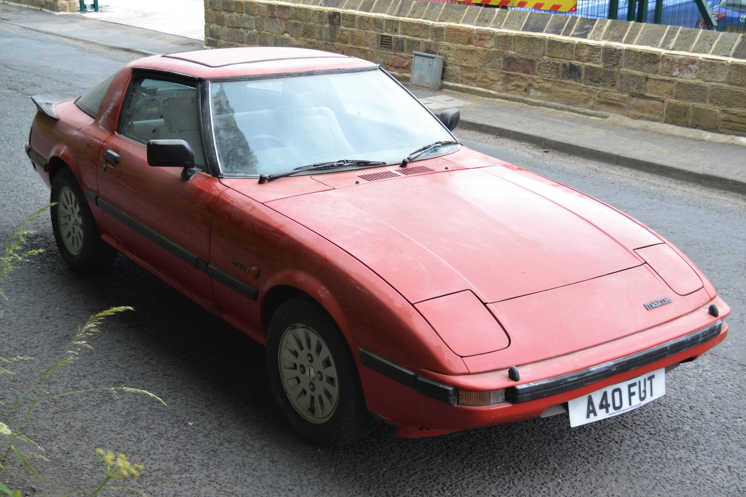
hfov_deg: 43.6
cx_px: 373
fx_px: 932
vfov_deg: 29.9
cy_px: 248
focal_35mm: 45
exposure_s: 1/125
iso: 220
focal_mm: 30
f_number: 5.6
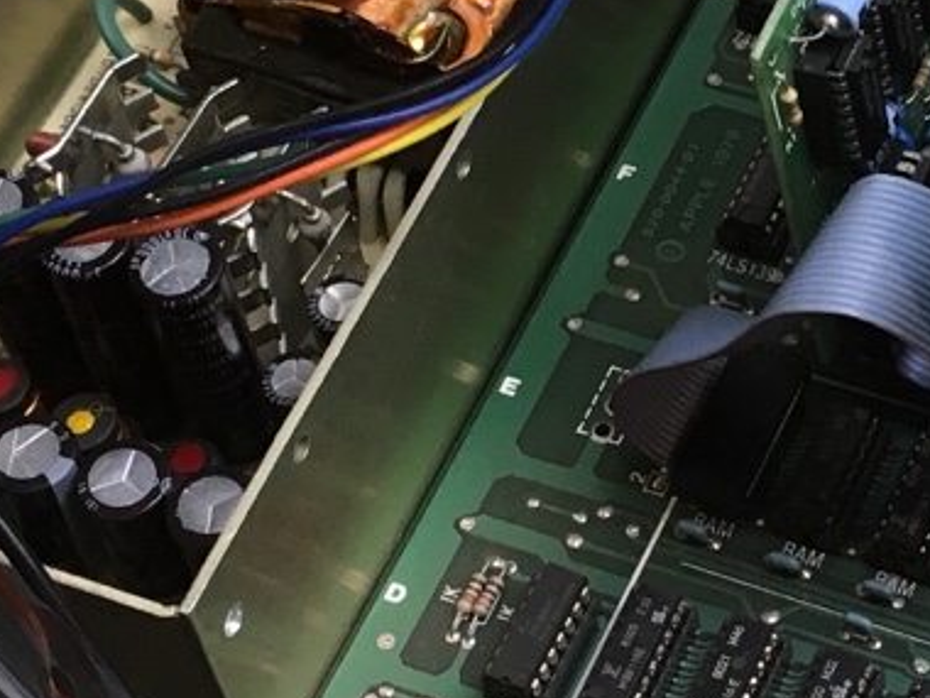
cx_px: 1079
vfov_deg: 12.1
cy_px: 223
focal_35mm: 122
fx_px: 3278
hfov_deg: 15.6
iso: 50
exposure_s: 1/33
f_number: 2.2
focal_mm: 4.15
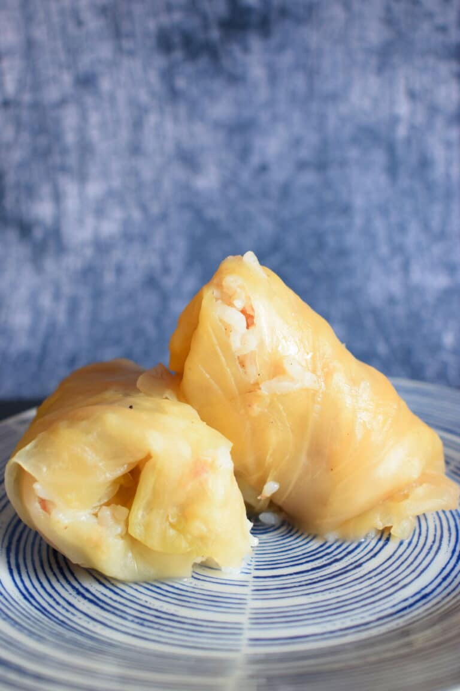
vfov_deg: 42.3
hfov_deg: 28.9
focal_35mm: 46
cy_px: 346
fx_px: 891
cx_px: 230
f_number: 5.6
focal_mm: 31
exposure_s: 1/125
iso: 560
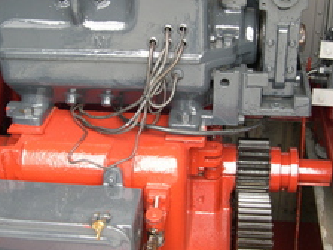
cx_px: 147
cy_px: 106
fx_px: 587
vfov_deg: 24.0
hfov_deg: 31.7
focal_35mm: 61
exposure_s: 1/76.2
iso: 100
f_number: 2.8
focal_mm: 8
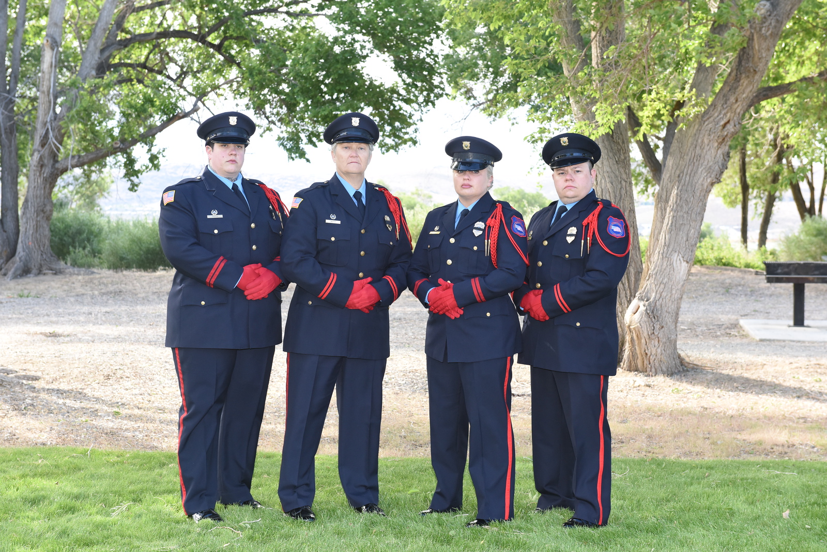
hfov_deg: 28.8
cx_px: 414
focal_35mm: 70
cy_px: 276
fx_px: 1609
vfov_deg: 19.5
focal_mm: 70
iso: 1250
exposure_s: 1/250
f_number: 8
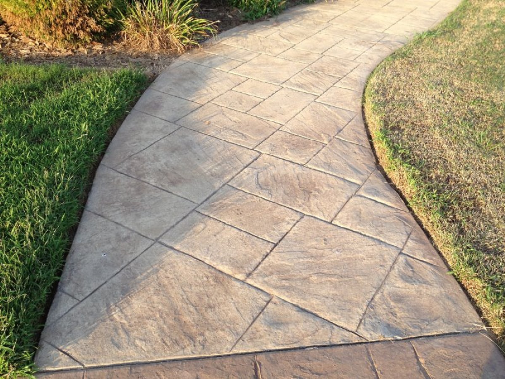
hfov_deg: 52.6
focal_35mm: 35
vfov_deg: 40.7
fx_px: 511
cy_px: 190
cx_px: 252
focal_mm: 4.28
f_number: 2.4
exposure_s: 1/287
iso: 64
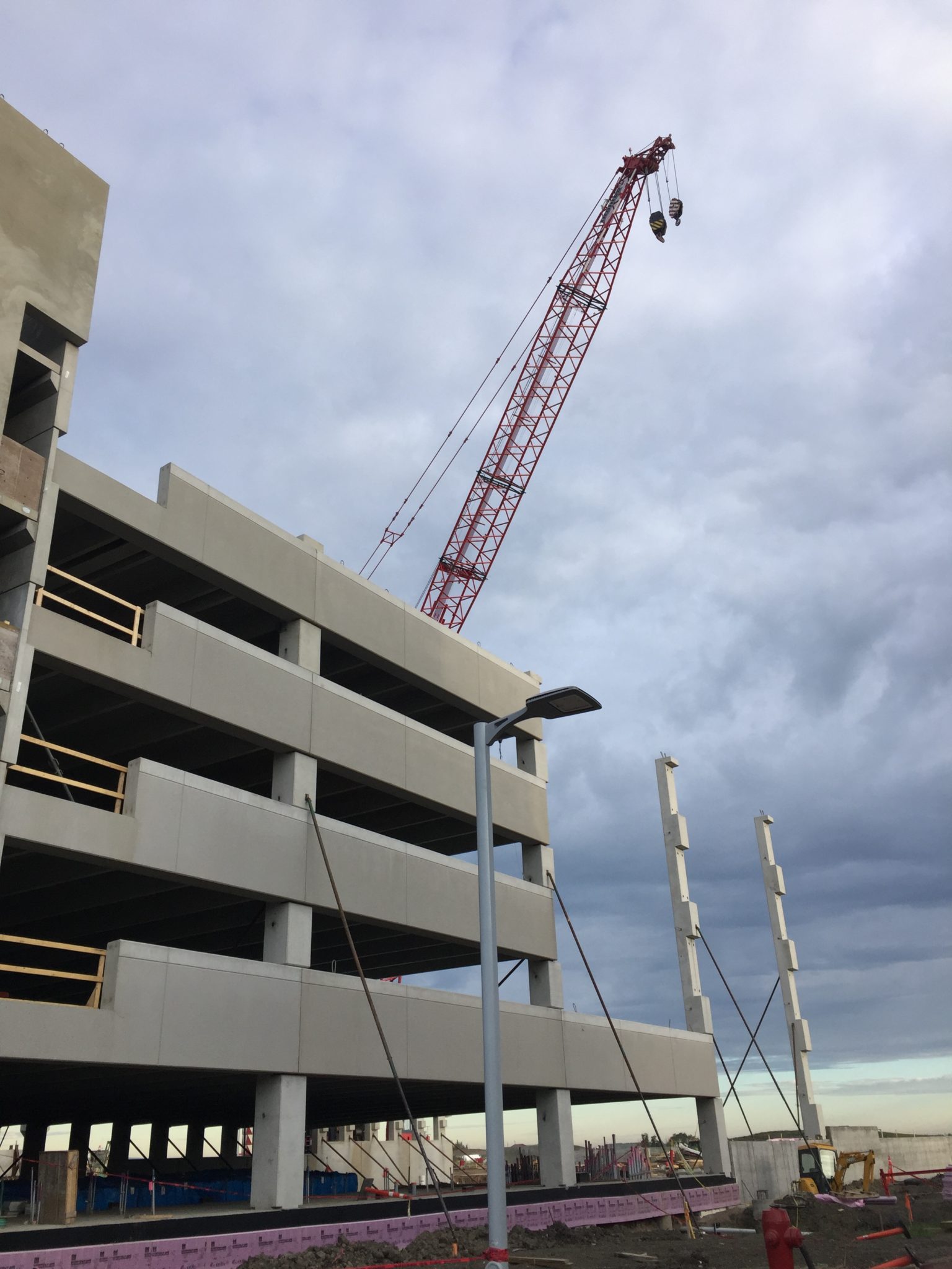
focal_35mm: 29
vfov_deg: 61.7
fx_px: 1063
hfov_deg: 48.2
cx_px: 476
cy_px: 634
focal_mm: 4.15
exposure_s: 1/581
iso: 32
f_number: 2.2
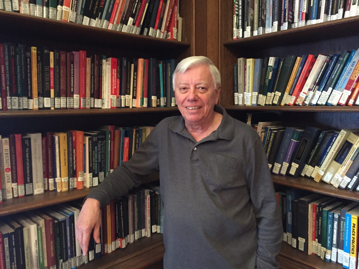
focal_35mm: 29
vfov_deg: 48.2
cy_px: 134
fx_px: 301
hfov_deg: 61.7
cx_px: 180
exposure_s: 1/15
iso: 320
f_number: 2.2
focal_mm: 4.15
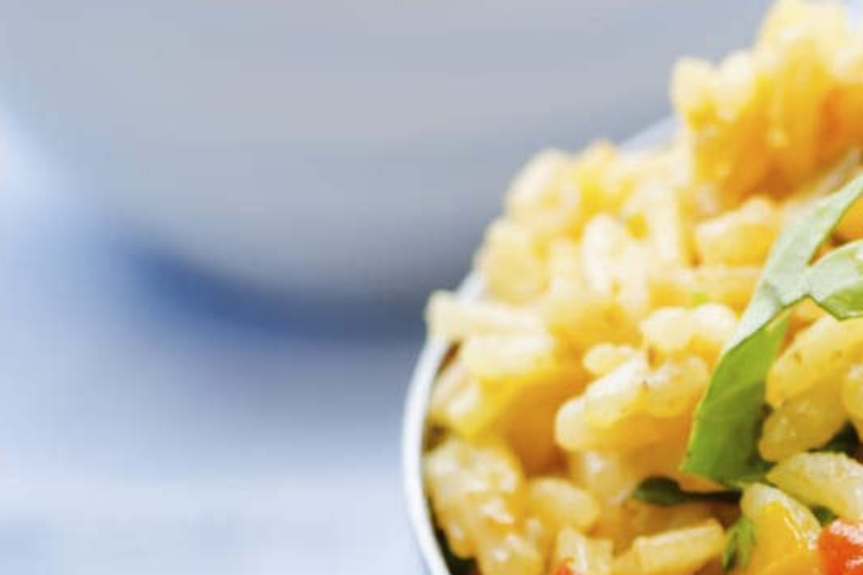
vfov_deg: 5.7
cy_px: 610
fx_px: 5727
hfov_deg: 8.5
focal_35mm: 239
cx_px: 1126
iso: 100
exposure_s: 1/8
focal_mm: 50
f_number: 5
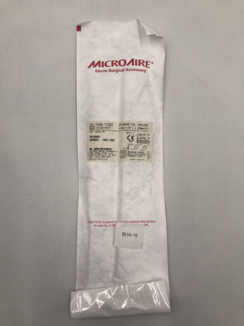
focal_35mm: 28
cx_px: 122
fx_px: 263
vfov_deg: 63.4
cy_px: 163
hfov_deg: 49.8
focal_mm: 3.99
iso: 25
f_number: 1.8
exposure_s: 1/60
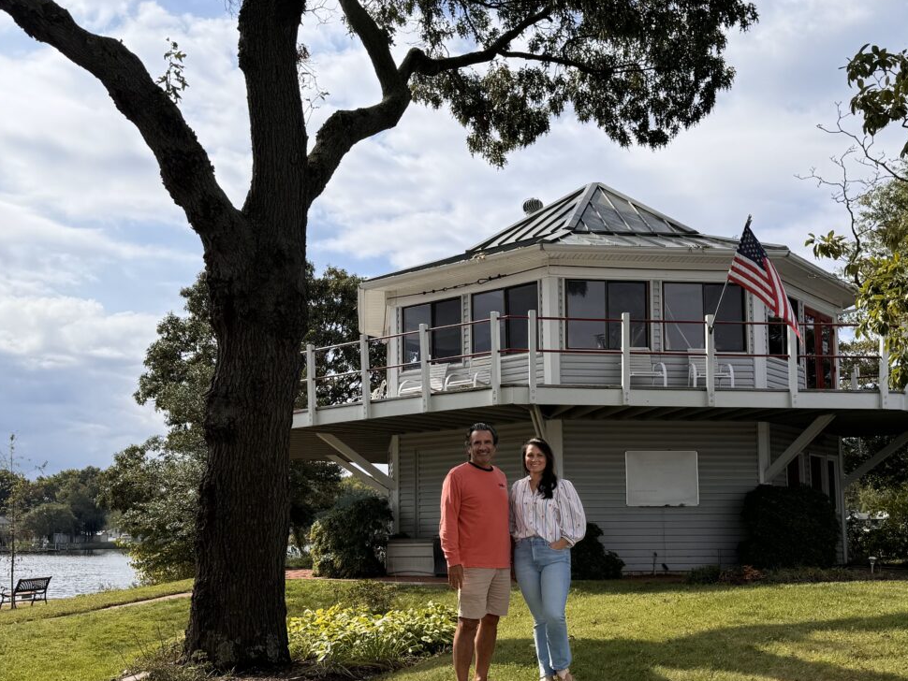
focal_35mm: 38
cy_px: 414
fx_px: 997
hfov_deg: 48.8
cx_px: 515
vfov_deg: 37.6
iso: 80
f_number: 1.78
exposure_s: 1/7937
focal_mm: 6.76
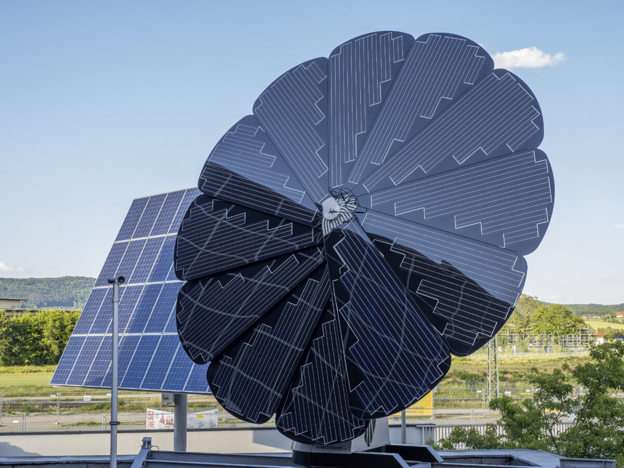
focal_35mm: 56
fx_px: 1009
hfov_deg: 34.3
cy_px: 234
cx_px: 312
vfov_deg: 26.1
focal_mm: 28
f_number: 6.3
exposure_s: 1/60
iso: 64
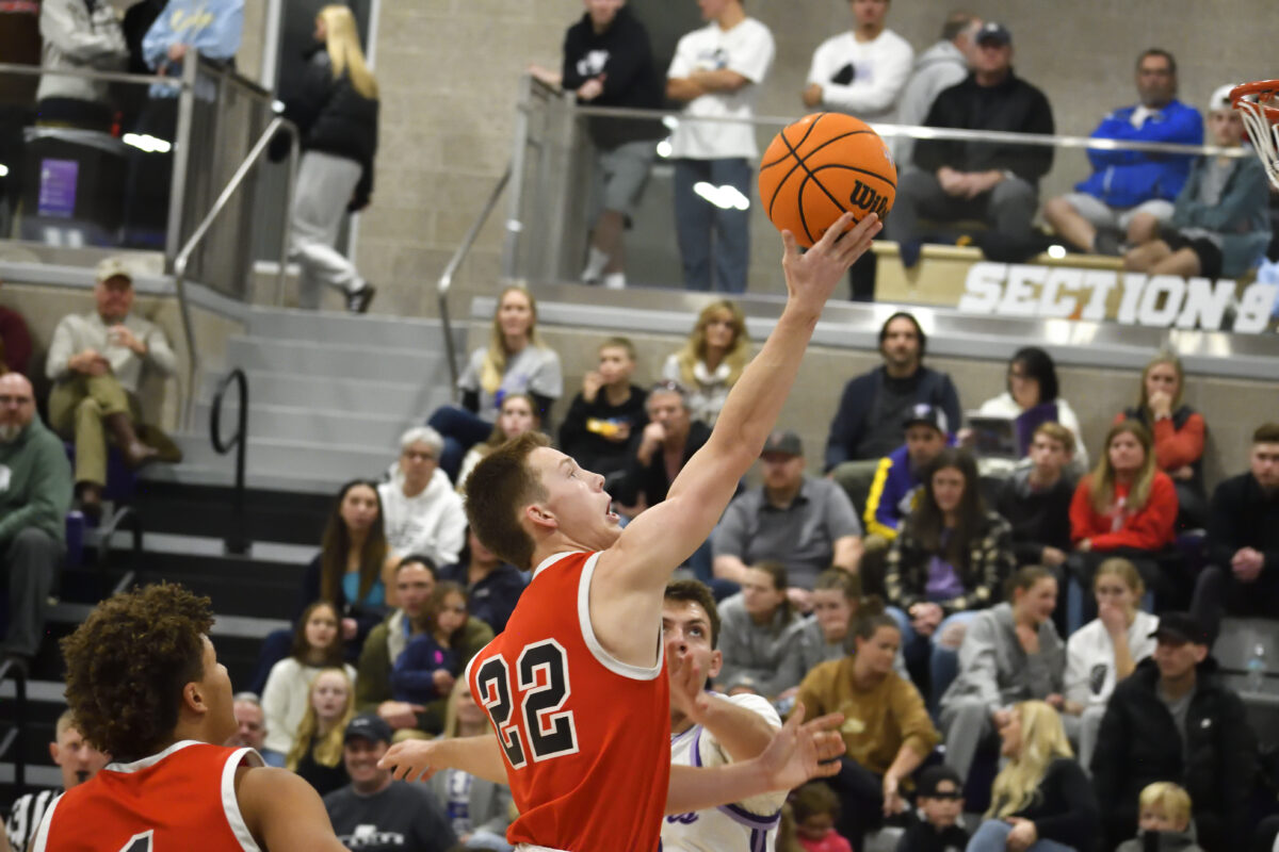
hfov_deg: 13.4
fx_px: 5435
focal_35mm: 153
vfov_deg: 9.0
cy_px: 426
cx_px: 640
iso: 4500
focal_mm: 102
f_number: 4.8
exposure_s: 1/500
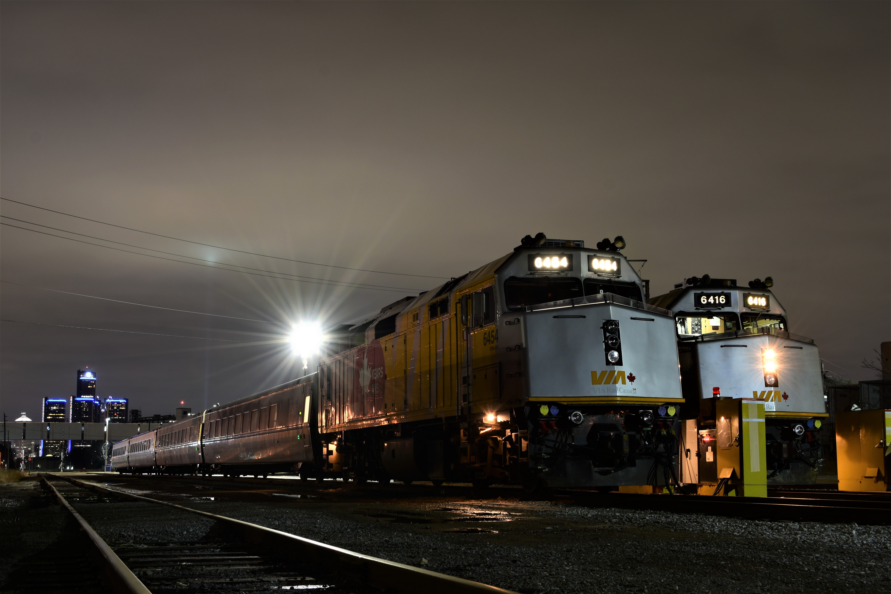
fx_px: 1188
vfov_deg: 28.1
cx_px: 446
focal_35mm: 48
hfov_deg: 41.1
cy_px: 297
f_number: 7.1
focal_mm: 32
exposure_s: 13
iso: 100
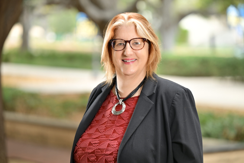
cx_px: 122
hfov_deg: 16.4
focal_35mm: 125
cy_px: 82
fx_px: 847
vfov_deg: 11.0
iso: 125
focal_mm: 125
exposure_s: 1/160
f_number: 3.2
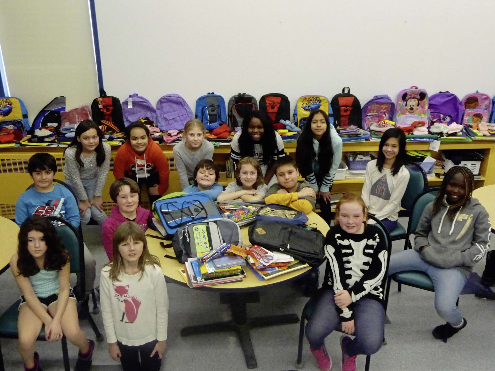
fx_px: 486
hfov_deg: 54.0
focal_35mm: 34
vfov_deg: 41.8
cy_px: 186
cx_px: 248
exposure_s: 1/50
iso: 800
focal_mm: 5.6
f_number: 3.6
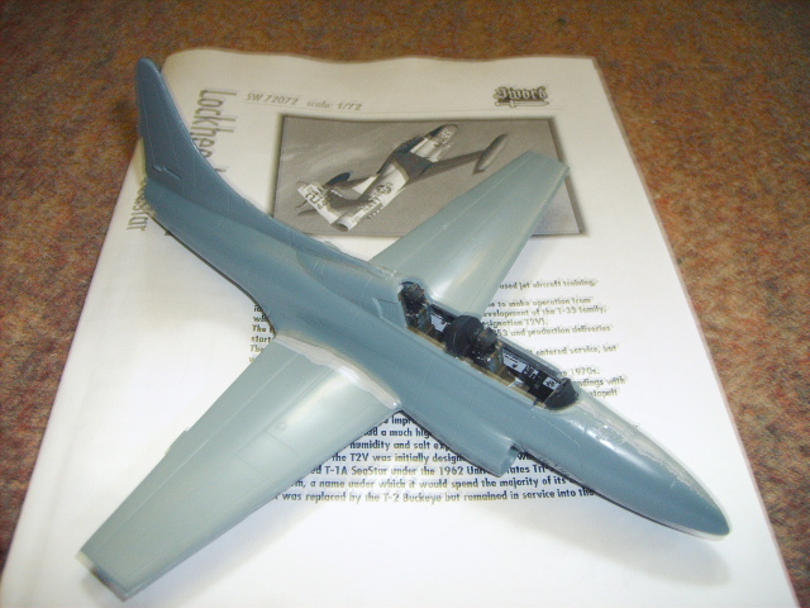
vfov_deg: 40.7
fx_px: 819
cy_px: 304
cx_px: 405
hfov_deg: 52.6
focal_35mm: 35
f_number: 2.8
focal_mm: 5.8
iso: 100
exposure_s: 1/45
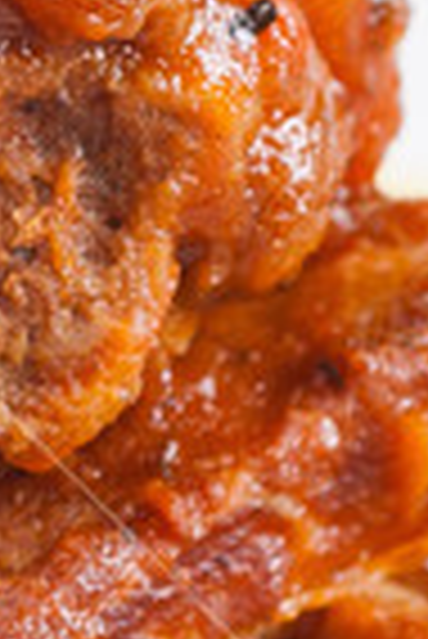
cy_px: -209
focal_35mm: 432
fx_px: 7685
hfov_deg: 3.2
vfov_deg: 4.7
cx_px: -615
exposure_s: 1/160
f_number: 8
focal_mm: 60
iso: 200
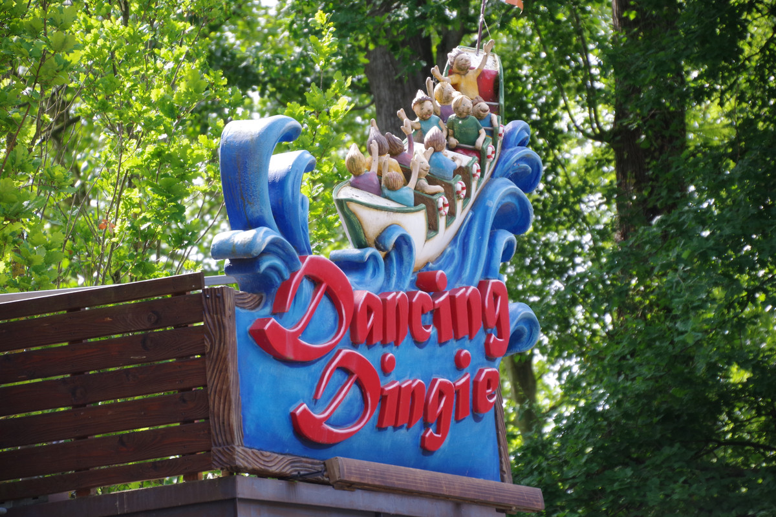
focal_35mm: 187
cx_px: 388
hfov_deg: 11.0
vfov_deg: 7.3
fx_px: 4031
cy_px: 258
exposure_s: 1/320
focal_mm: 125
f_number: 6.3
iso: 400
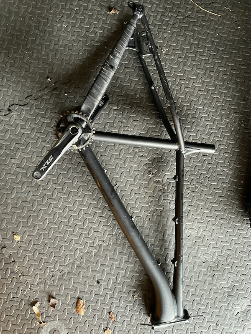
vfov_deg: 67.3
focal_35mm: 26
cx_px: 126
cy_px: 167
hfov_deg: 53.1
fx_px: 251
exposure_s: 1/60
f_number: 1.6
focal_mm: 4.2
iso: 500
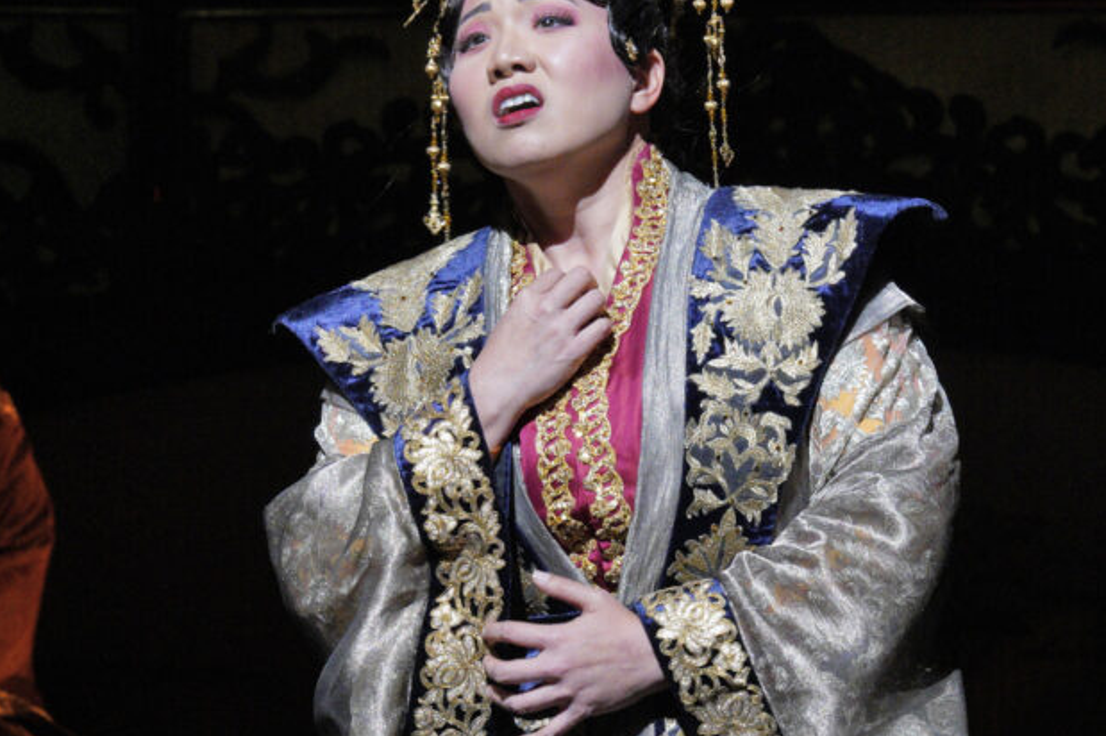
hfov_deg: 5.3
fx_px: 12036
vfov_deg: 3.5
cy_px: 481
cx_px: 683
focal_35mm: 392
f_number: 8
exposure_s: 1/100
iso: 4000
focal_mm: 158
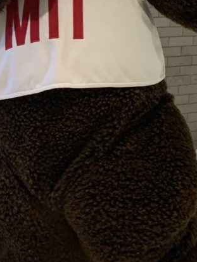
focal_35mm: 117
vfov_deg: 16.7
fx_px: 888
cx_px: 98
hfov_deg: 12.7
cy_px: 41
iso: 160
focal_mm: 4.25
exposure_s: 1/60
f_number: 1.8
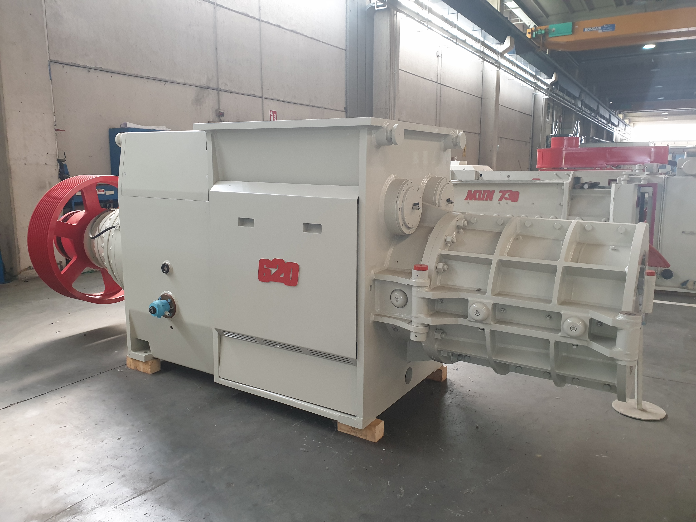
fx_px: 523
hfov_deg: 67.3
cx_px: 348
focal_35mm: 26
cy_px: 261
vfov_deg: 53.1
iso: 200
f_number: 2.4
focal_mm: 4.3
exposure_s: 1/50
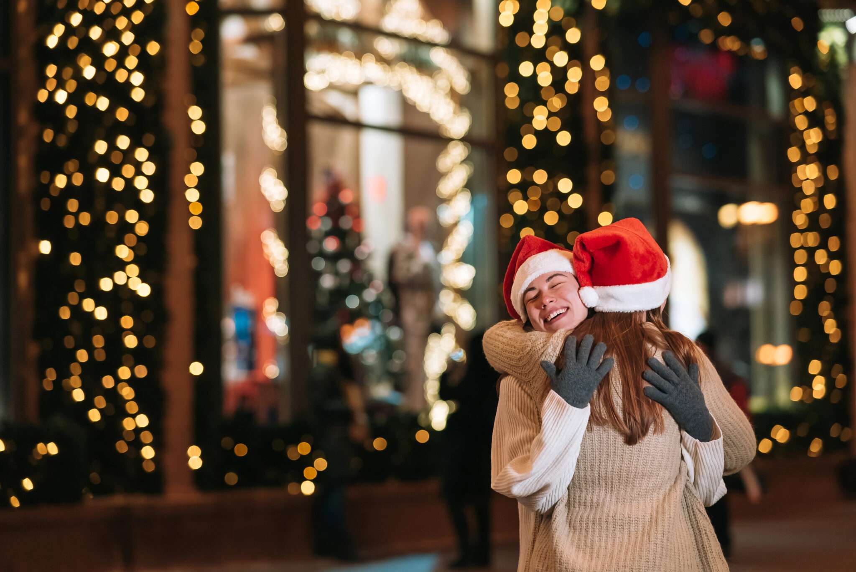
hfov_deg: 23.9
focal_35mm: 85
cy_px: 286
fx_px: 2022
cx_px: 428
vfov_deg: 16.1
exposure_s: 1/200
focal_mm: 85
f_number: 2
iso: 1000
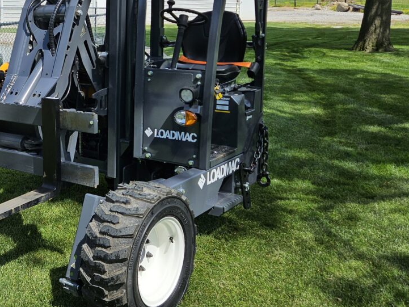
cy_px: 115
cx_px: 53
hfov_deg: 36.8
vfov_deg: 29.6
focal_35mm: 49
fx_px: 579
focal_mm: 5.4
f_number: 1.8
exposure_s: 1/2099
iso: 25
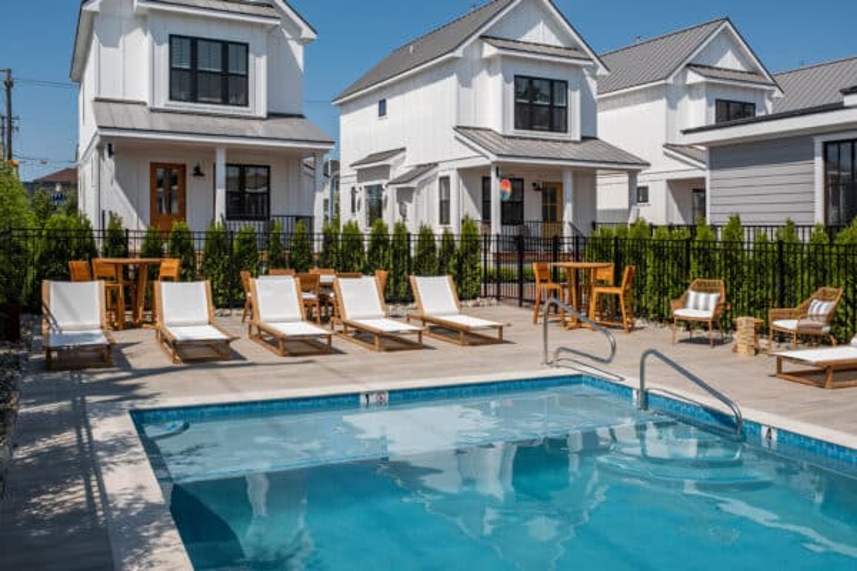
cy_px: 286
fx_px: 762
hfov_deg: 58.7
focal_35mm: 32
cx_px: 428
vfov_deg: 41.1
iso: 160
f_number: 9
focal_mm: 21.3
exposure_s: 1/640
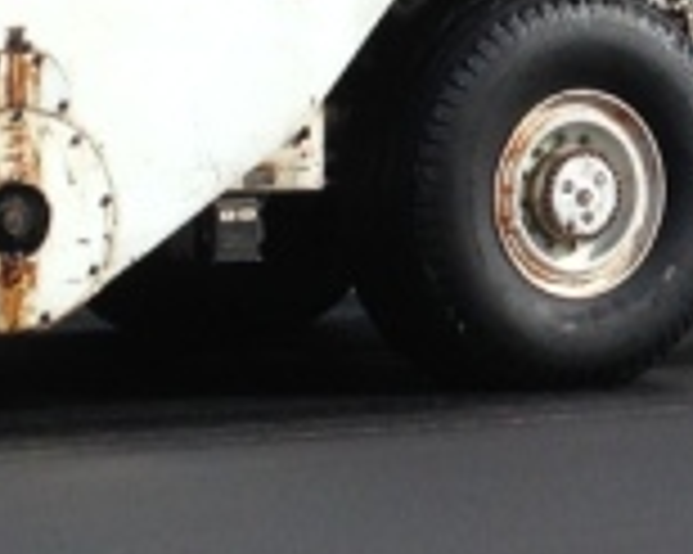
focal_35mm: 214
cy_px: 194
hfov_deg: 9.0
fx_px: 4386
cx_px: 688
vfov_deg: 7.2
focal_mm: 4.12
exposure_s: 1/1178
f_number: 2.4
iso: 50
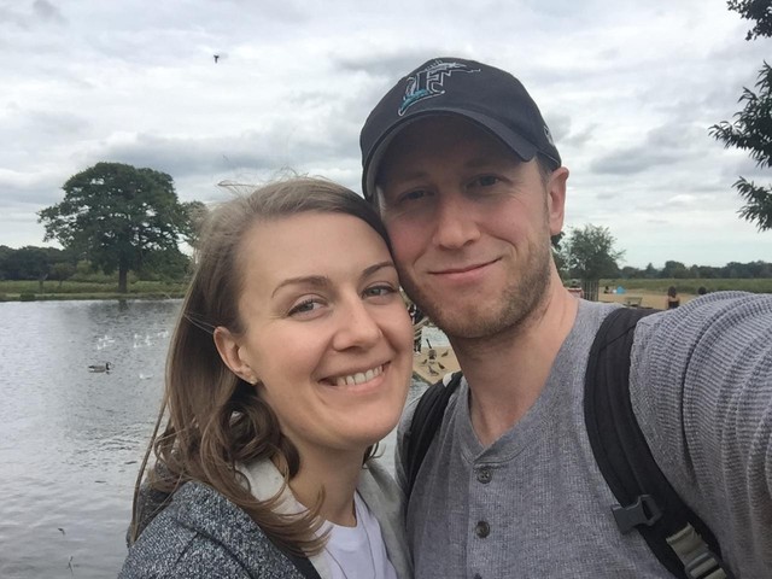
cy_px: 290
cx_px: 386
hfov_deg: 58.4
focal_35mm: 31
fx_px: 691
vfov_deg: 45.4
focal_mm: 2.65
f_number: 2.2
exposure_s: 1/525
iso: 32
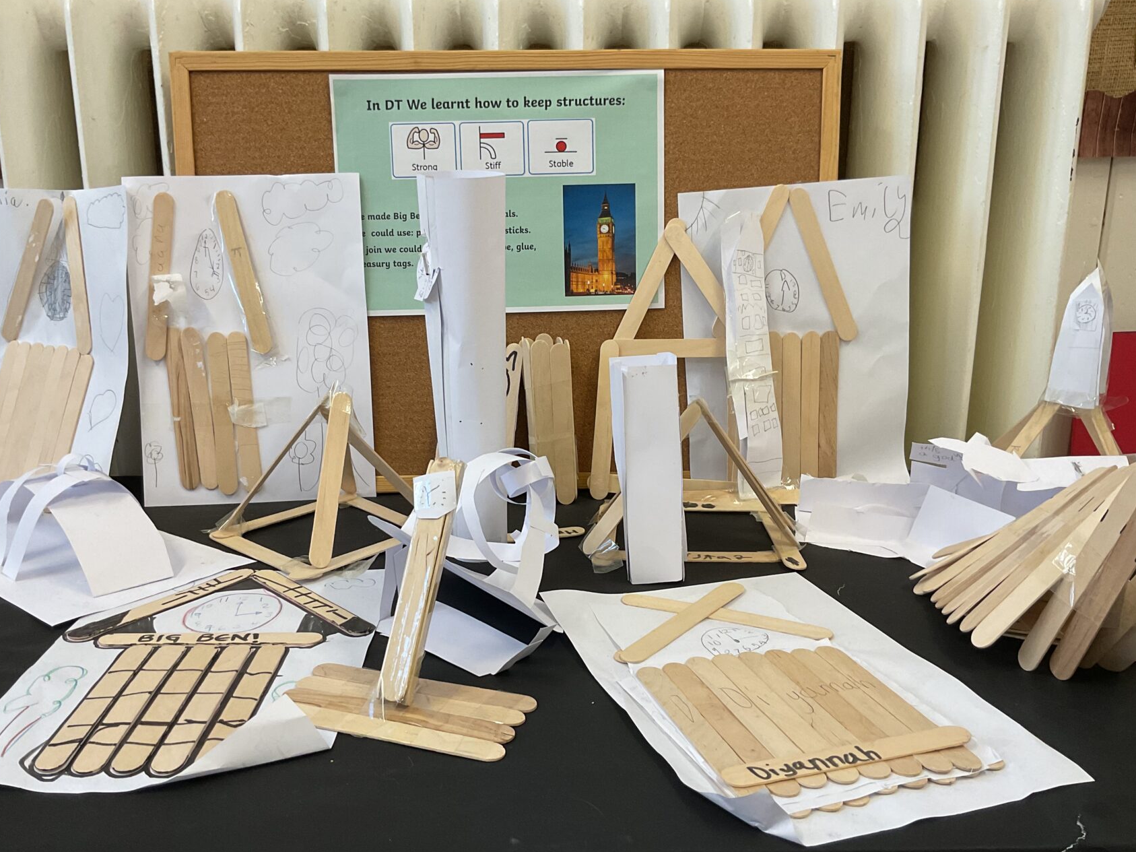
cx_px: 539
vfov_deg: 42.9
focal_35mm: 33
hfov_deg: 55.3
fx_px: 1083
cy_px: 476
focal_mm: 3
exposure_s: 1/60
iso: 64
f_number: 1.8
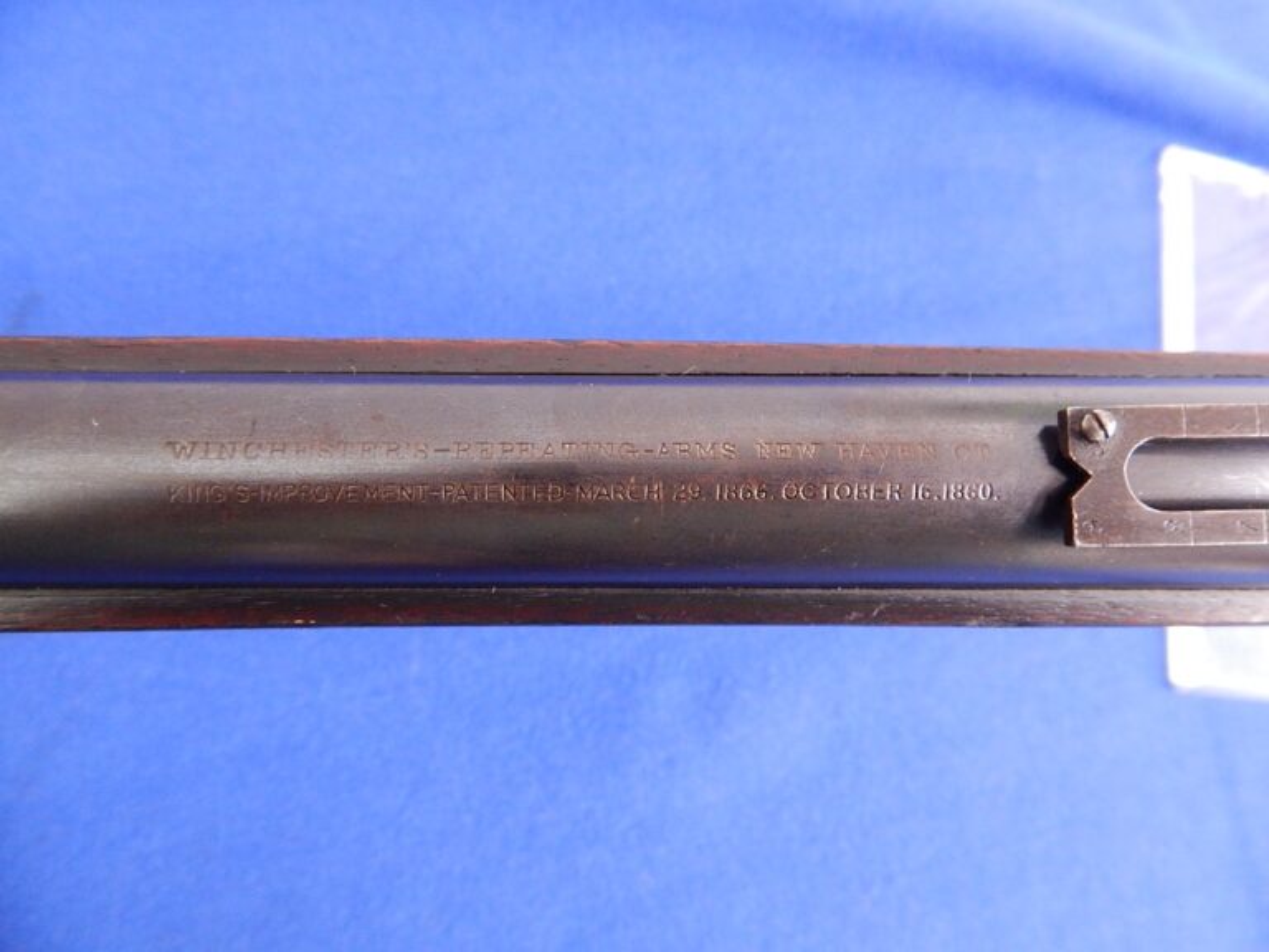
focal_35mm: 22
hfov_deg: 76.4
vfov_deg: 61.1
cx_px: 634
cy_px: 476
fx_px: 807
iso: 500
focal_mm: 4
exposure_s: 1/8
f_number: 3
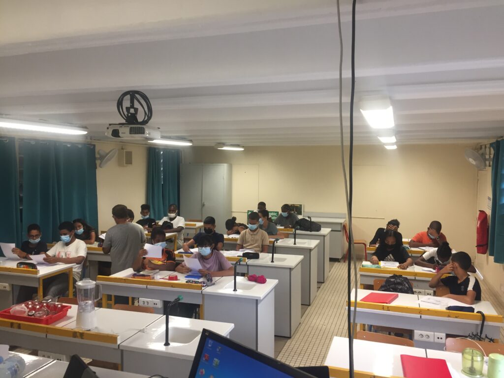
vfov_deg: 48.2
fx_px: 422
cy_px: 189
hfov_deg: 61.7
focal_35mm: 29
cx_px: 252
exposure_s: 1/33
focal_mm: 4.15
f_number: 2.2
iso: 80
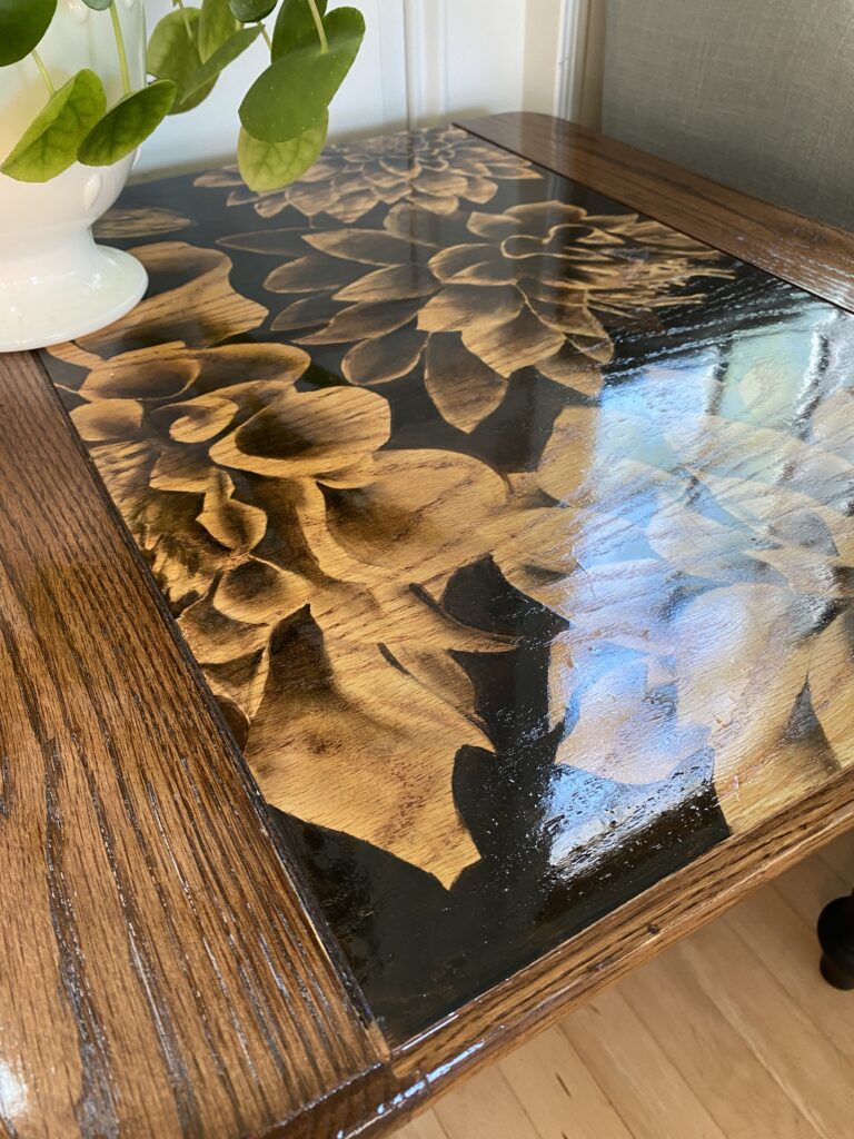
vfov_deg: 67.3
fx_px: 855
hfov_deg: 53.1
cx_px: 427
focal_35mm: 26
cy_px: 570
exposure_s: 1/60
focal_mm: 4.25
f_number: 1.8
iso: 125
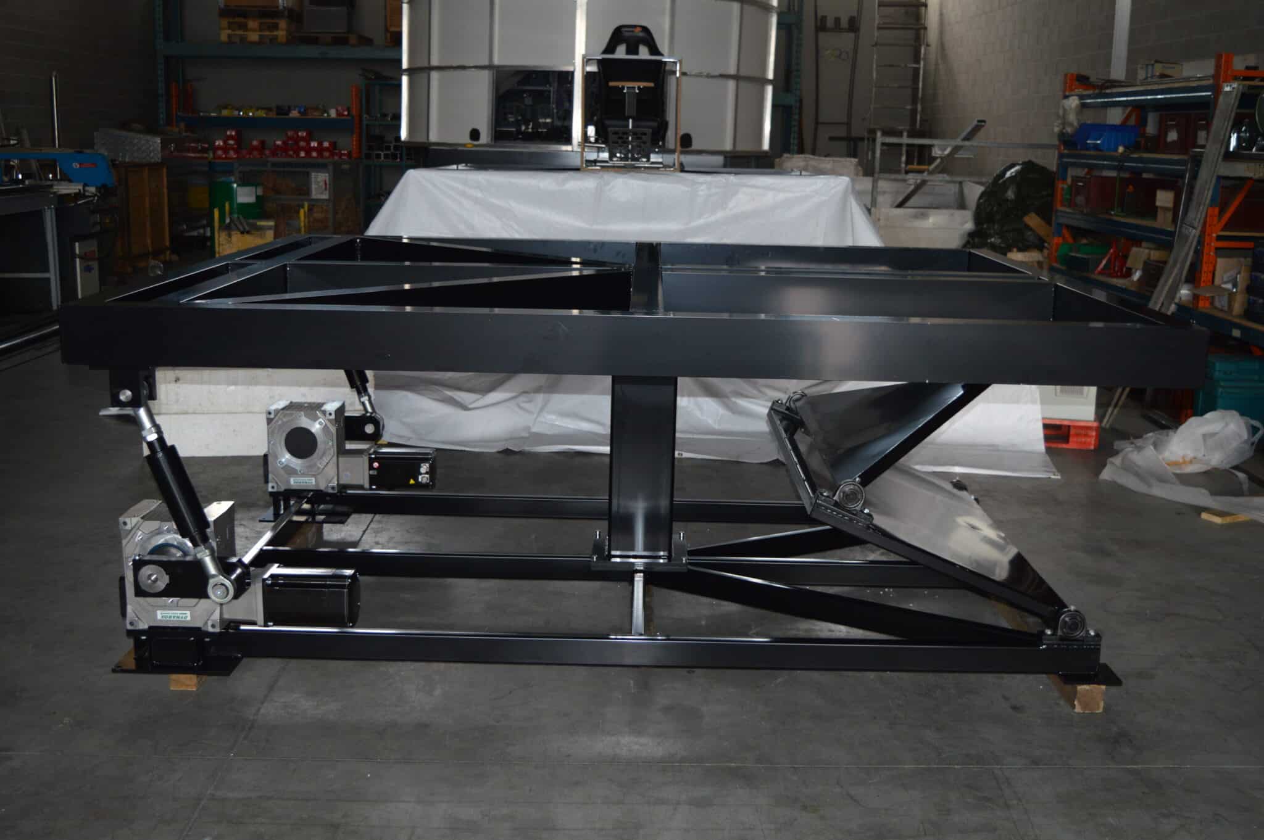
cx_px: 632
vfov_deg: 34.2
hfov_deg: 49.6
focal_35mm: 39
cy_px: 420
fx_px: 1368
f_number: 4
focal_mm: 26
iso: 560
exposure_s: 1/60
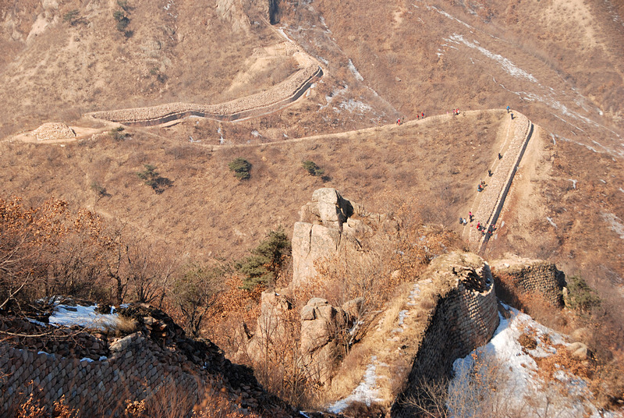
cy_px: 209
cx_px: 312
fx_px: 1614
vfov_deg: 14.8
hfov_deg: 21.9
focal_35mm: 93
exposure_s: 1/200
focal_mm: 62
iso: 100
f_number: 8
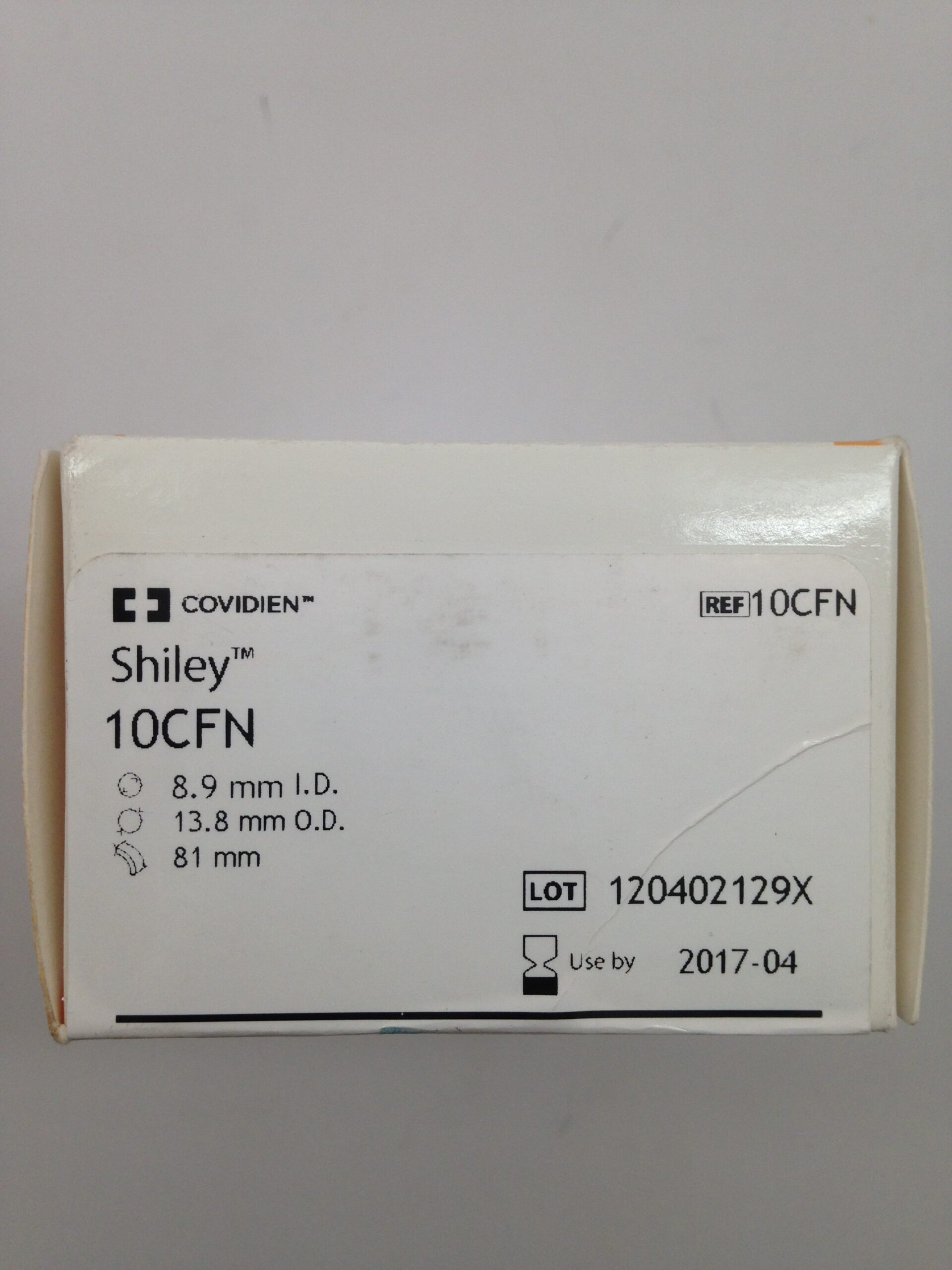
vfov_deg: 55.4
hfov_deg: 42.9
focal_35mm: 33
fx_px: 1210
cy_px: 635
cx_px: 476
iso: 64
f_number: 2.4
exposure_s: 1/120
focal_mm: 4.12
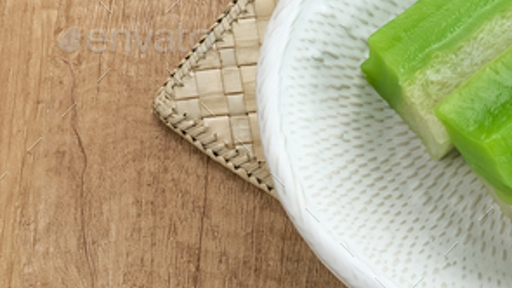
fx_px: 1507
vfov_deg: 10.9
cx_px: 391
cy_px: 121
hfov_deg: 19.1
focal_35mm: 111
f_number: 11
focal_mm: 35
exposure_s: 1/100
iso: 320
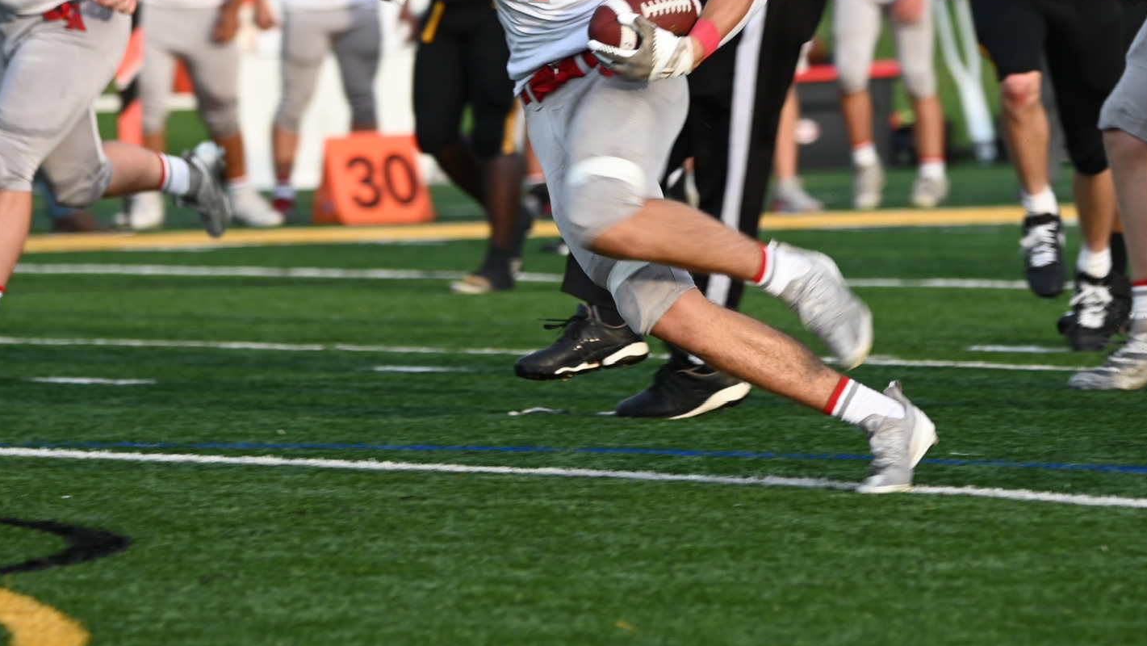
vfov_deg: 2.3
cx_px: 618
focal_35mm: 527
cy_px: 118
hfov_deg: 4.1
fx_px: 16031
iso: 200
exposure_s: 1/250
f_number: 6.3
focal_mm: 310
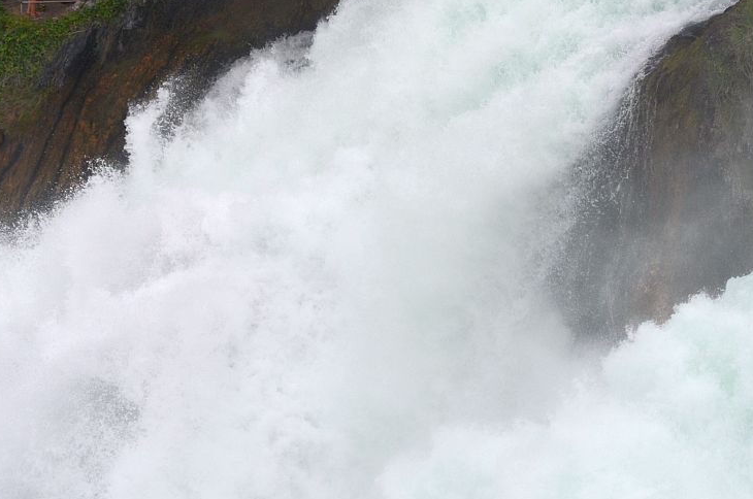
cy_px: 86
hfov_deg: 8.5
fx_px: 5053
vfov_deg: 5.7
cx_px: 350
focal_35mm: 242
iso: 200
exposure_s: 1/320
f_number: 11
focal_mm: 92
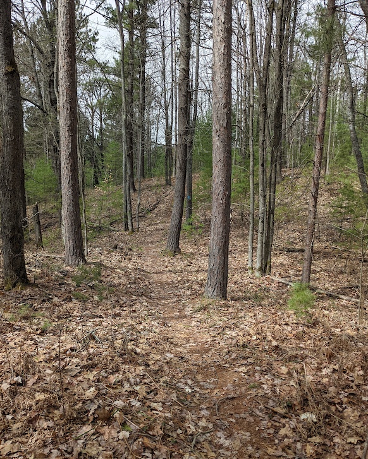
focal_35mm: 29
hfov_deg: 50.0
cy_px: 246
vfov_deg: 60.4
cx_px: 185
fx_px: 395
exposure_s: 1/1957
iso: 44
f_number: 1.73
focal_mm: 4.38
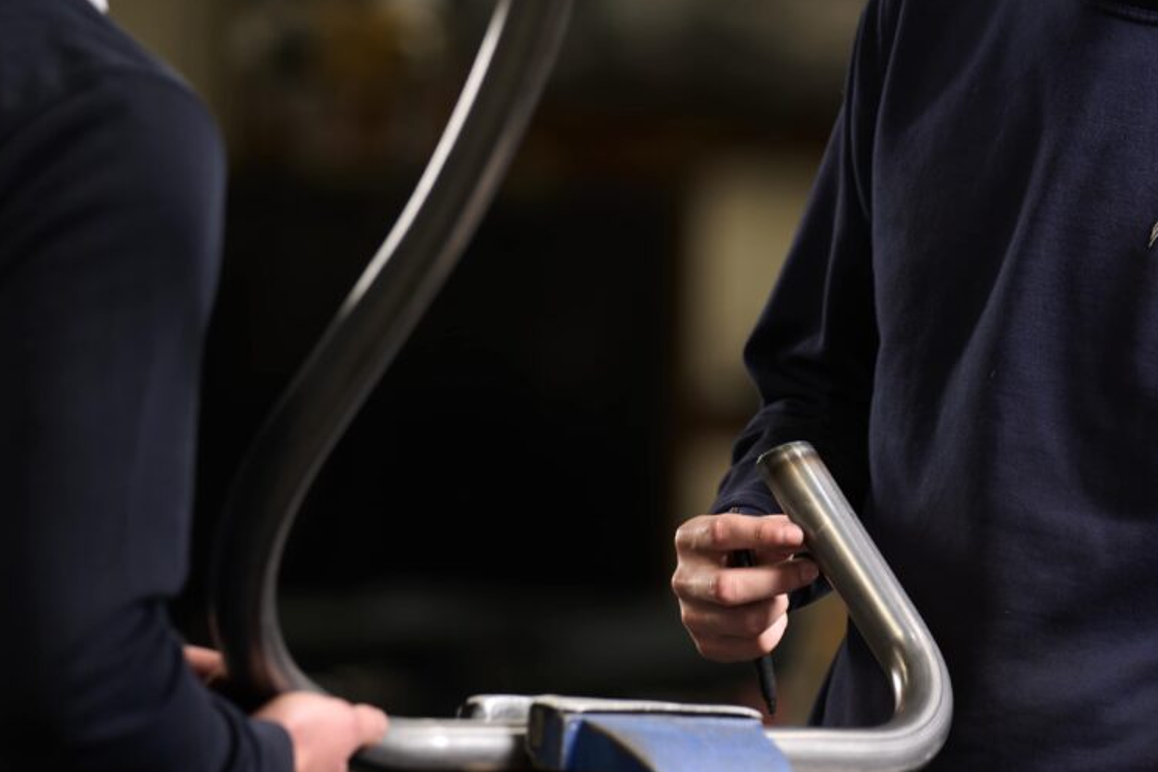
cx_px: 732
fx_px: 11097
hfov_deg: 6.0
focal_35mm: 345
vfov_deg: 4.0
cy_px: 140
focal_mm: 167
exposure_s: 1/40
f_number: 2.8
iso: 100
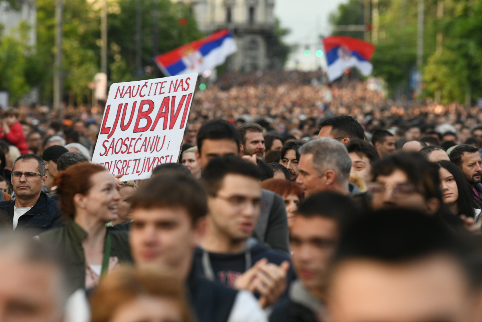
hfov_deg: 10.3
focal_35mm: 200
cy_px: 161
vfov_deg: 6.9
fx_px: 2678
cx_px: 241
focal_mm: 200
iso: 1600
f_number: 5
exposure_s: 1/500
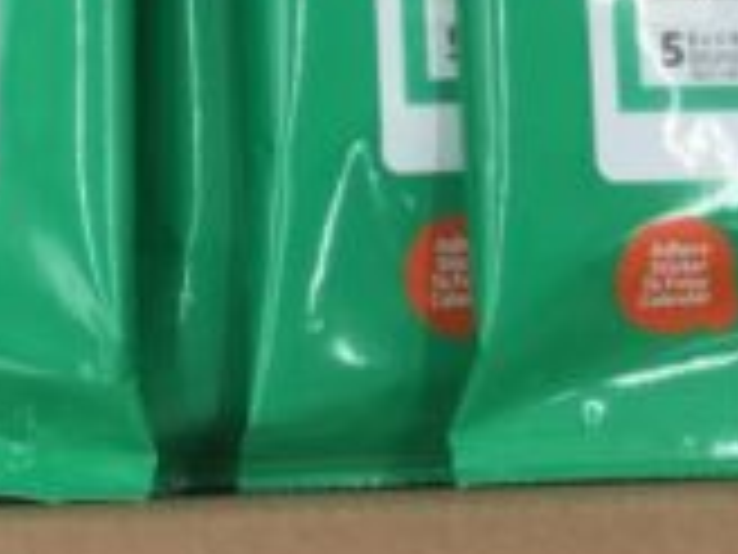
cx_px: 396
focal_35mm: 131
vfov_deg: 10.8
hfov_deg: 15.1
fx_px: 2793
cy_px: -351
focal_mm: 3.99
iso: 25
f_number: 1.8
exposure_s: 1/120
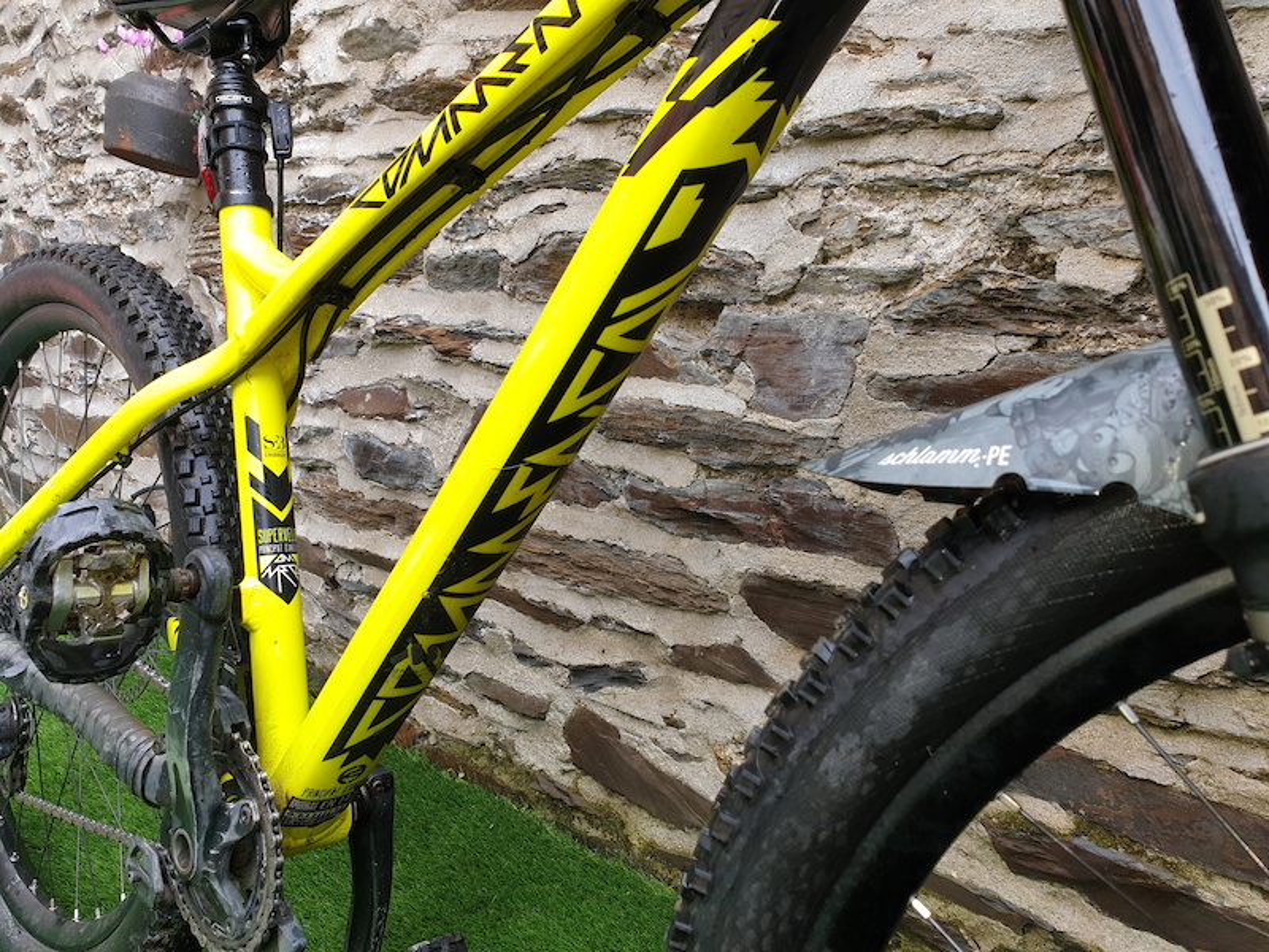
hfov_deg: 67.3
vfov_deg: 53.1
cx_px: 634
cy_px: 476
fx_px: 953
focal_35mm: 26
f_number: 2.4
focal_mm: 4.3
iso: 50
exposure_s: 1/151
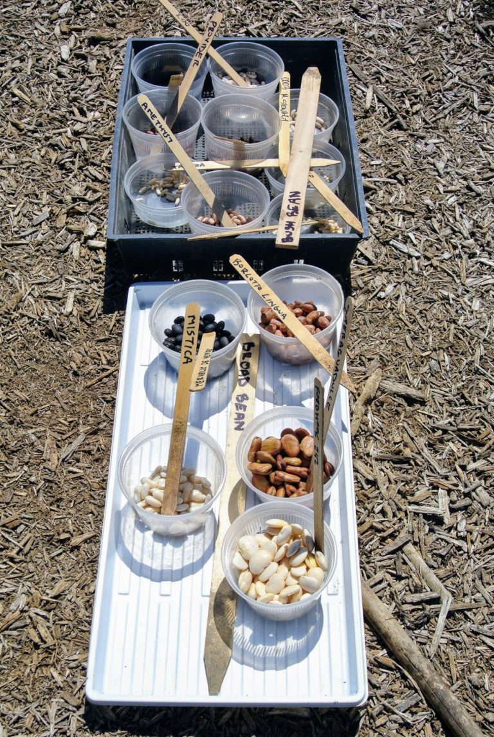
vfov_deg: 44.4
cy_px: 368
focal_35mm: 44
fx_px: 903
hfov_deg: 30.6
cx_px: 247
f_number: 5
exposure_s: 1/1000
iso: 100
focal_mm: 16.3
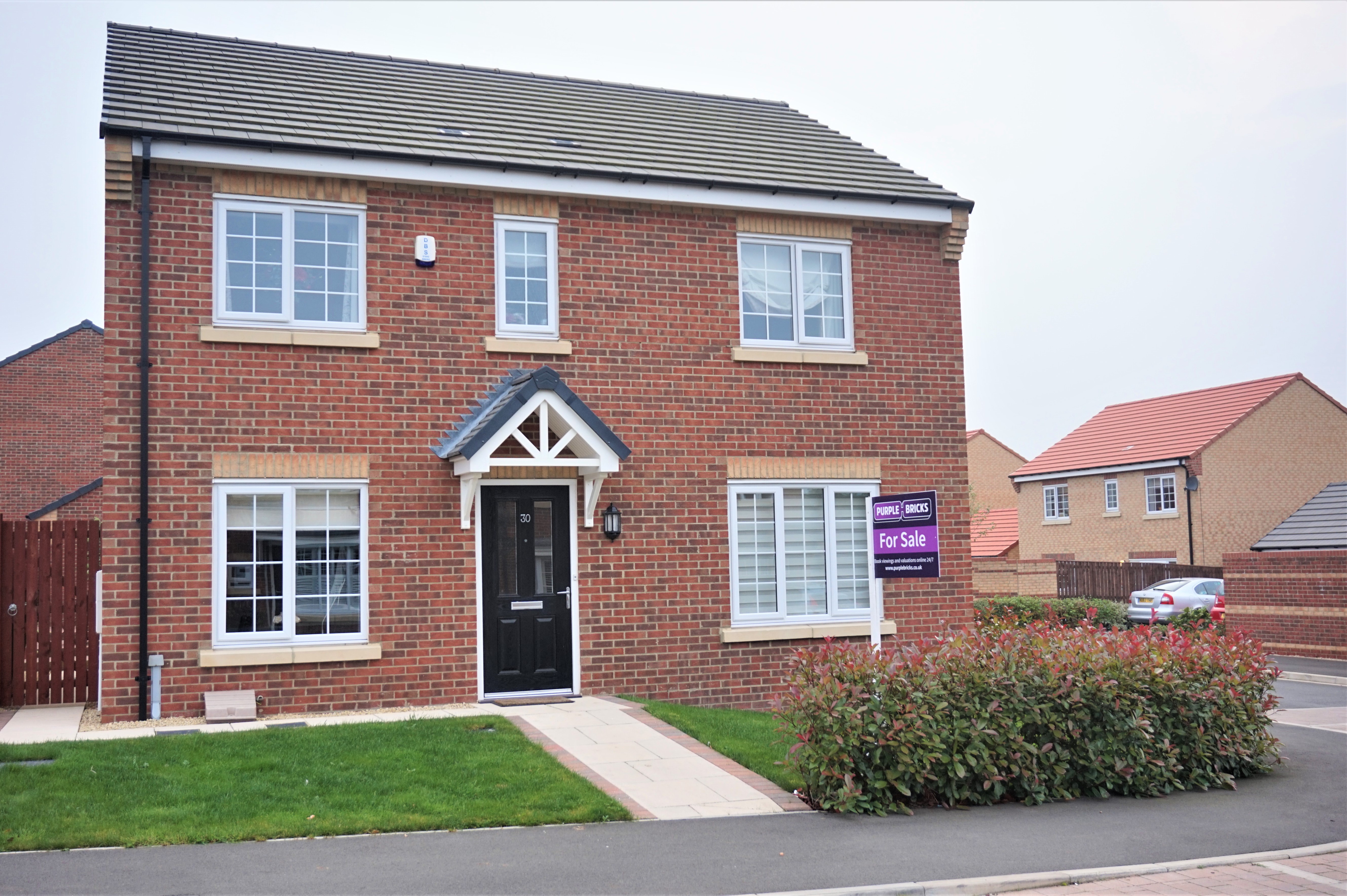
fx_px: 1290
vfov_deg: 38.3
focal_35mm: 34
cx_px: 674
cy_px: 448
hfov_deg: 55.1
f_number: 4
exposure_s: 1/60
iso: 125
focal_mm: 23
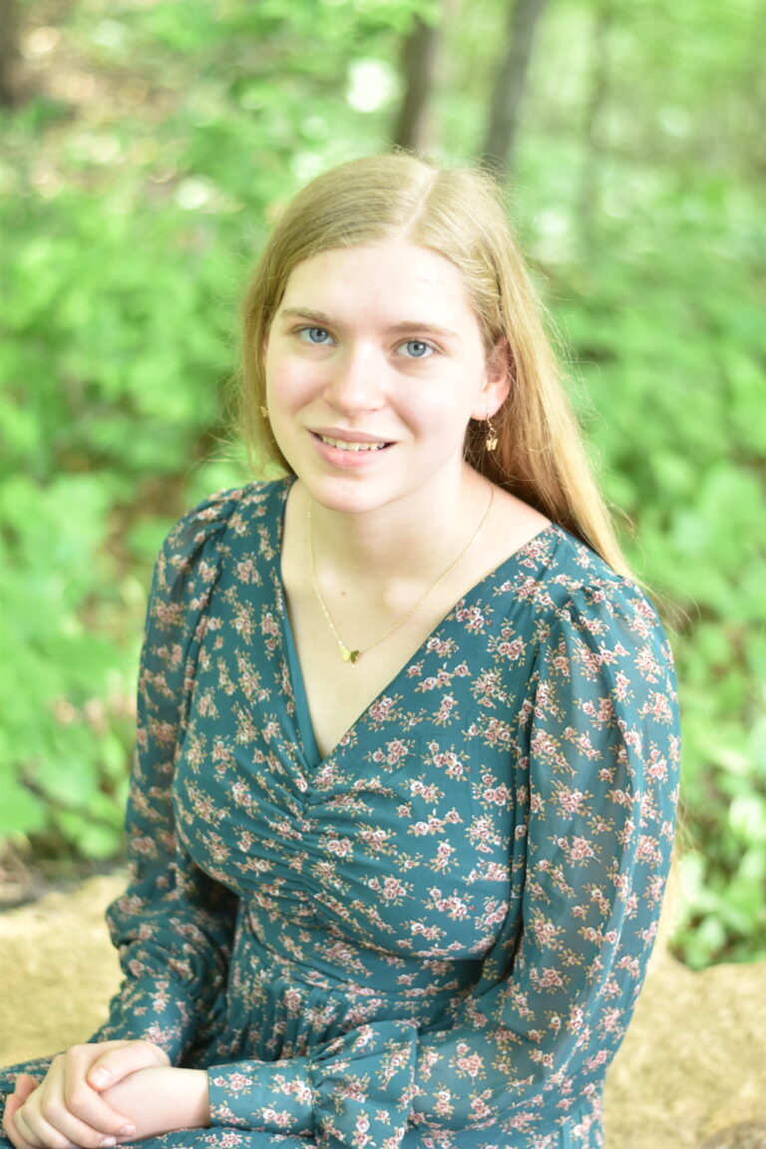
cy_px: 574
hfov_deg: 18.2
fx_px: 2394
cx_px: 383
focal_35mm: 75
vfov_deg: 27.0
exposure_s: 1/200
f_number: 1.8
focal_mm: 50
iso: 400
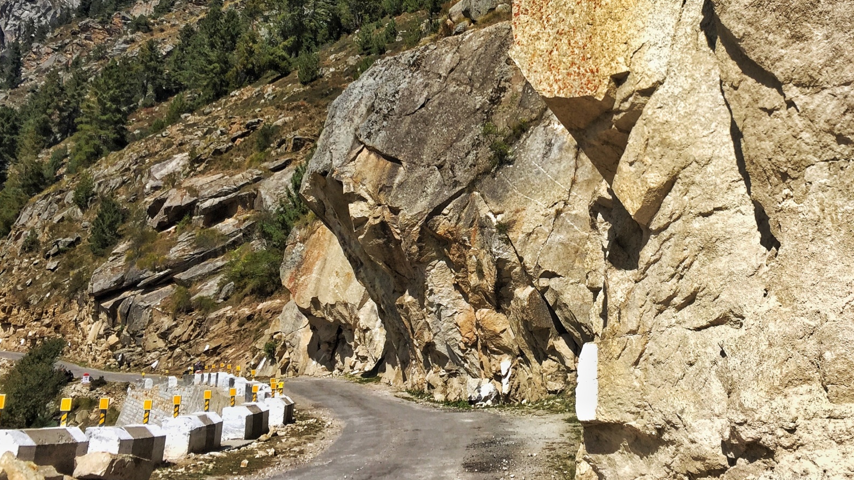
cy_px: 94
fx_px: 929
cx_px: 553
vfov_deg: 28.4
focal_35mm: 41
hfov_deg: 48.7
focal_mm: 4.15
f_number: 2.2
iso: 32
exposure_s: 1/3049
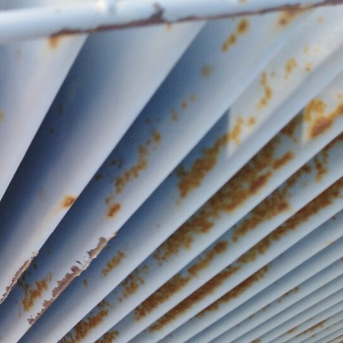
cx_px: -129
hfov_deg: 23.4
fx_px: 706
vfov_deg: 26.7
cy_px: 279
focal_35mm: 63
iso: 100
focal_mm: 3.37
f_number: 2.2
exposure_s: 1/201
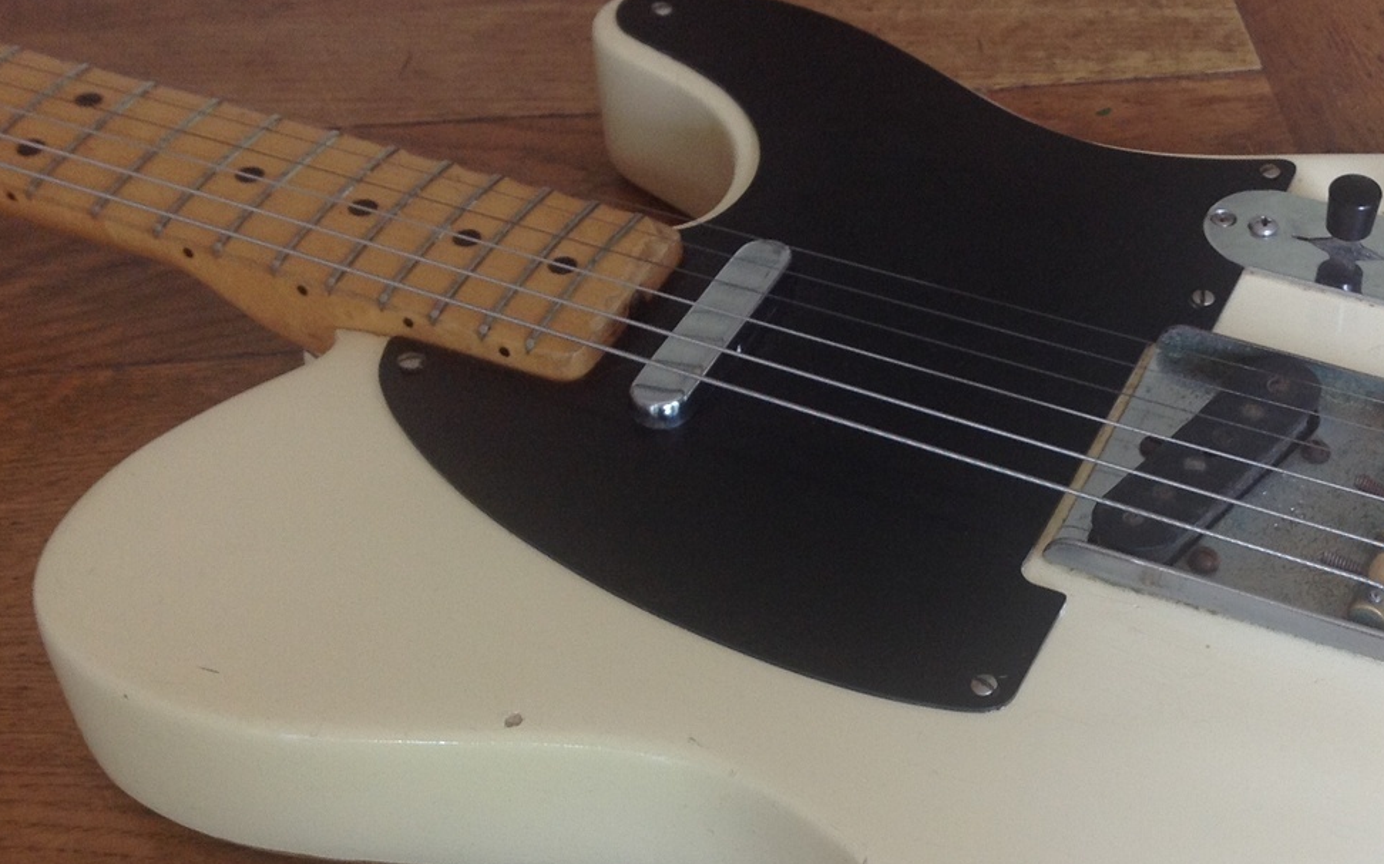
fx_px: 2300
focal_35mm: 61
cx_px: 1039
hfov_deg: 32.8
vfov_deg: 21.2
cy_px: 617
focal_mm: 4.28
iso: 50
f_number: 2.4
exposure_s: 1/24
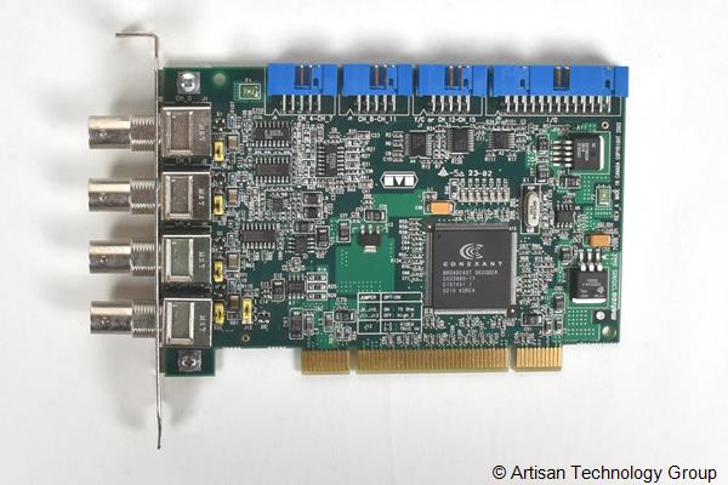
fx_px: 546
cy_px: 242
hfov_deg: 67.4
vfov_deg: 47.9
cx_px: 364
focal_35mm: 27
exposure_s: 1/200
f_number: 10
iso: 125
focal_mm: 18
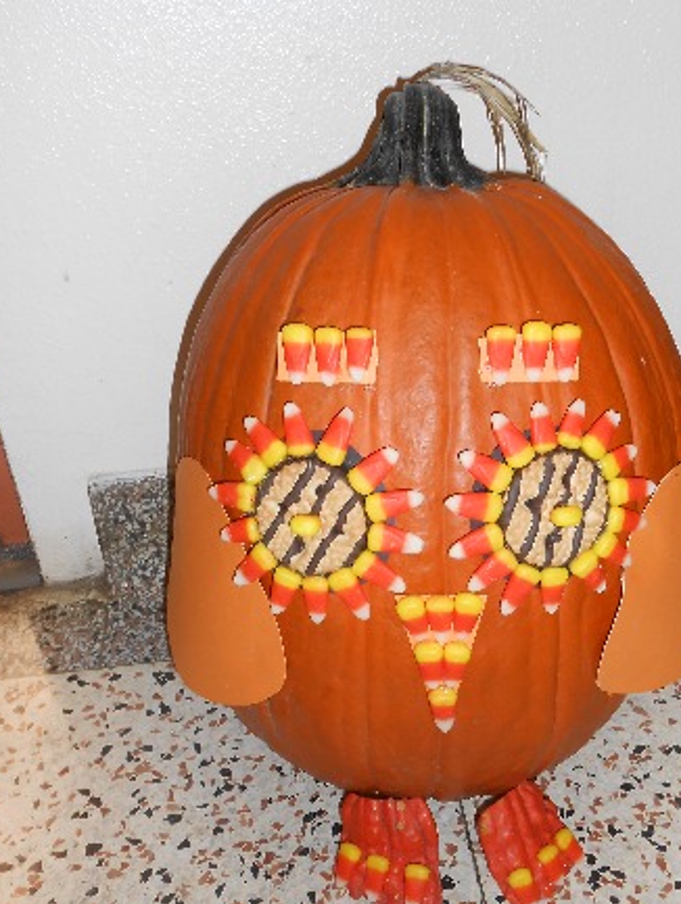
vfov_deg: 51.1
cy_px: 526
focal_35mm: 36
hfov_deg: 39.7
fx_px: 942
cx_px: 379
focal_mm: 4.6
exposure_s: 1/25
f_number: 3.5
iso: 80
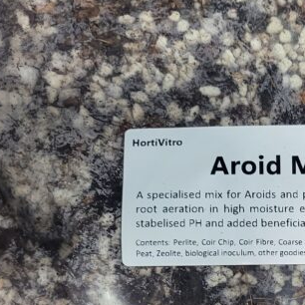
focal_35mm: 71
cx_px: 338
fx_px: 708
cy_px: 359
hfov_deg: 22.9
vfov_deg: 22.5
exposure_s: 1/50
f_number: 1.8
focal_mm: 5
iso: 320
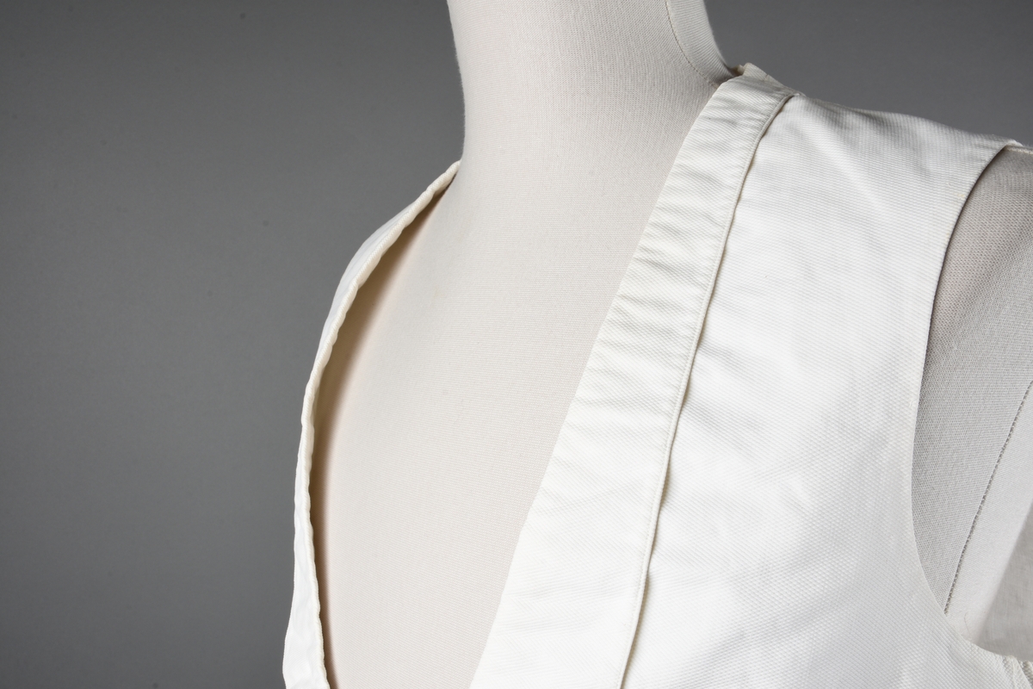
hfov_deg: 53.1
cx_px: 516
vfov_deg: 36.9
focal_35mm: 36
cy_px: 344
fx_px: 1033
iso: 100
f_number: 16
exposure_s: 1/125
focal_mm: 24
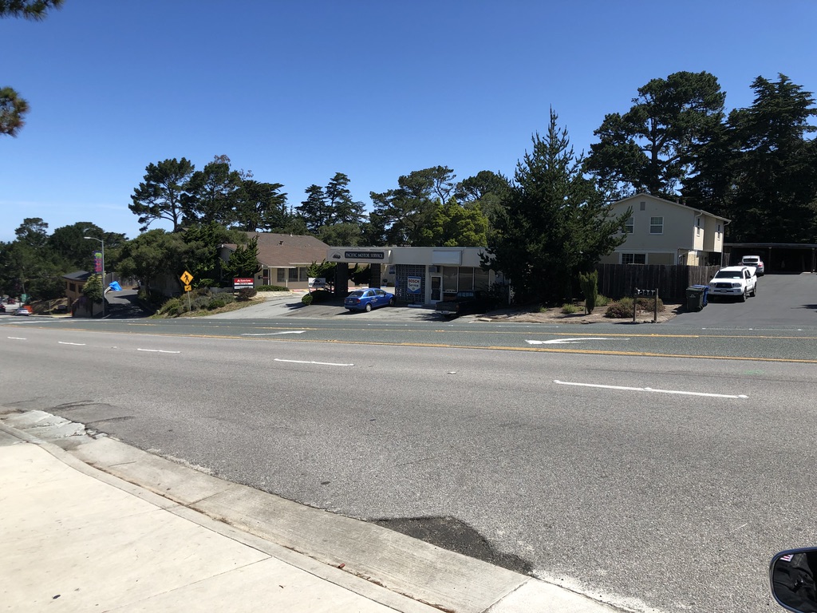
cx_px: 408
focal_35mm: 28
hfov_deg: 63.4
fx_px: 661
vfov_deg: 49.7
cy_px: 306
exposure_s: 1/1779
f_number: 1.8
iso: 20
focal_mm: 4
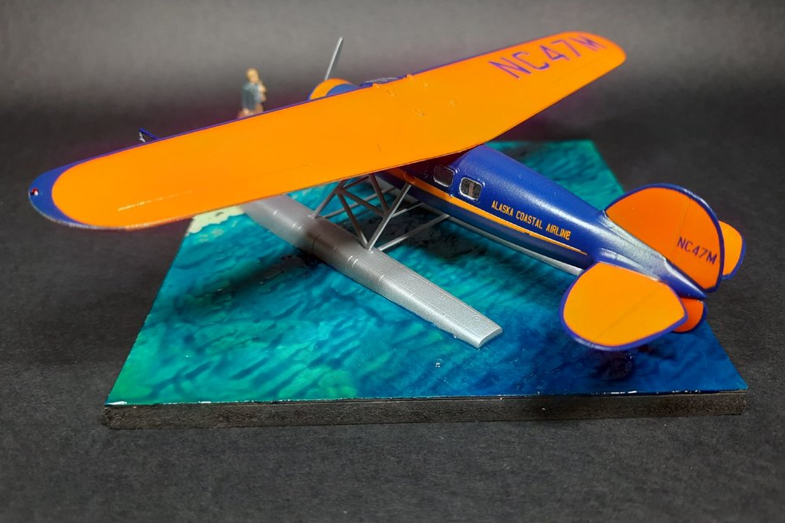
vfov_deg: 49.5
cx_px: 402
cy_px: 241
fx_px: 567
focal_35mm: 26
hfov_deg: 69.4
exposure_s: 1/50
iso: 125
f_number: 1.8
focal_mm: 5.23
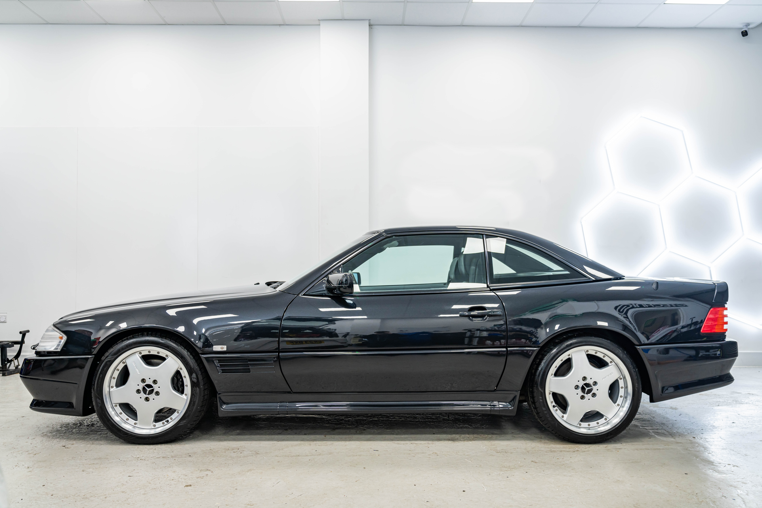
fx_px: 593
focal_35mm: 28
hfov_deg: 65.5
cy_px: 254
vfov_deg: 46.4
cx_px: 381
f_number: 4.5
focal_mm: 28
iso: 400
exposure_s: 1/50
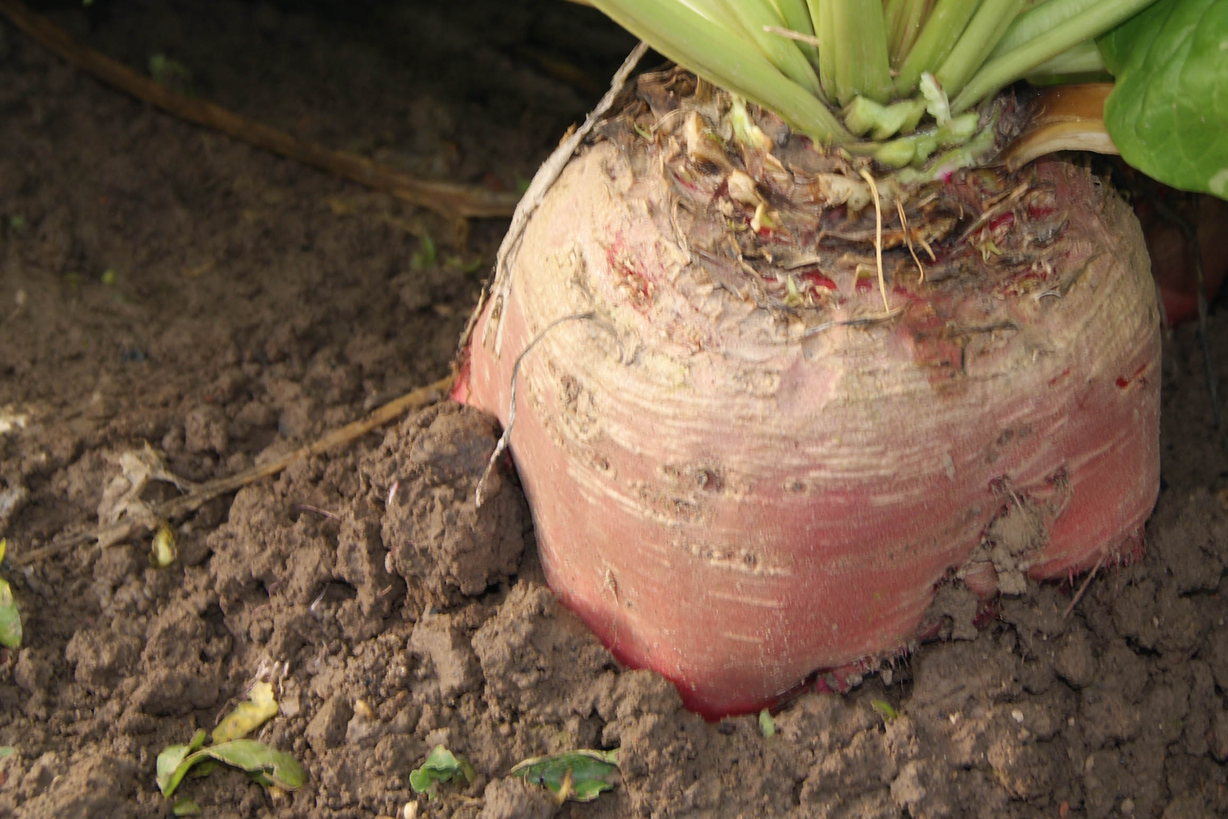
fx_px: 2558
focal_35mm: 75
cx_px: 761
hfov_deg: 26.9
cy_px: 173
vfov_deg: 18.0
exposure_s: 1/60
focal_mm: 30
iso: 160
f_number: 5.6
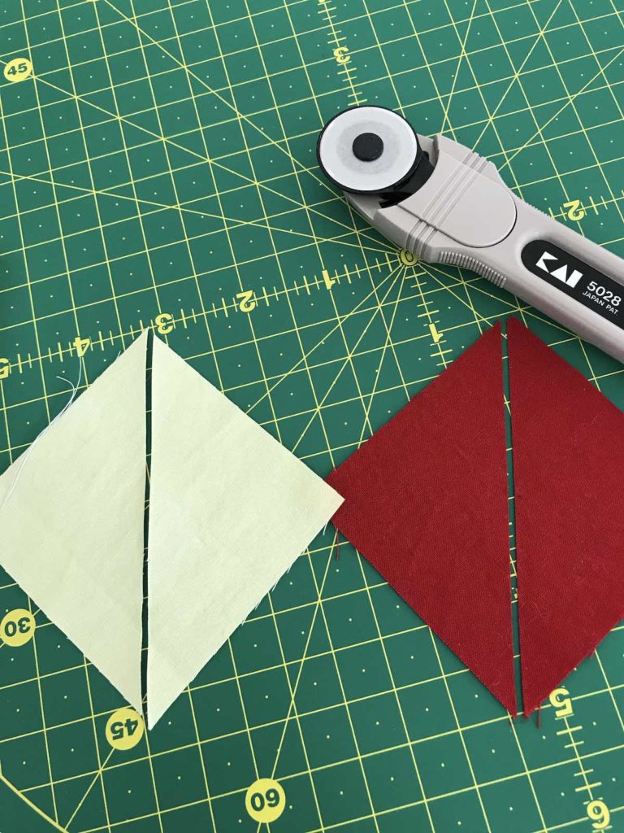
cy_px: 416
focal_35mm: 28
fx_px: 673
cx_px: 312
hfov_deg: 49.7
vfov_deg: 63.4
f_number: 1.8
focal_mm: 3.99
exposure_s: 1/30
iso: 40
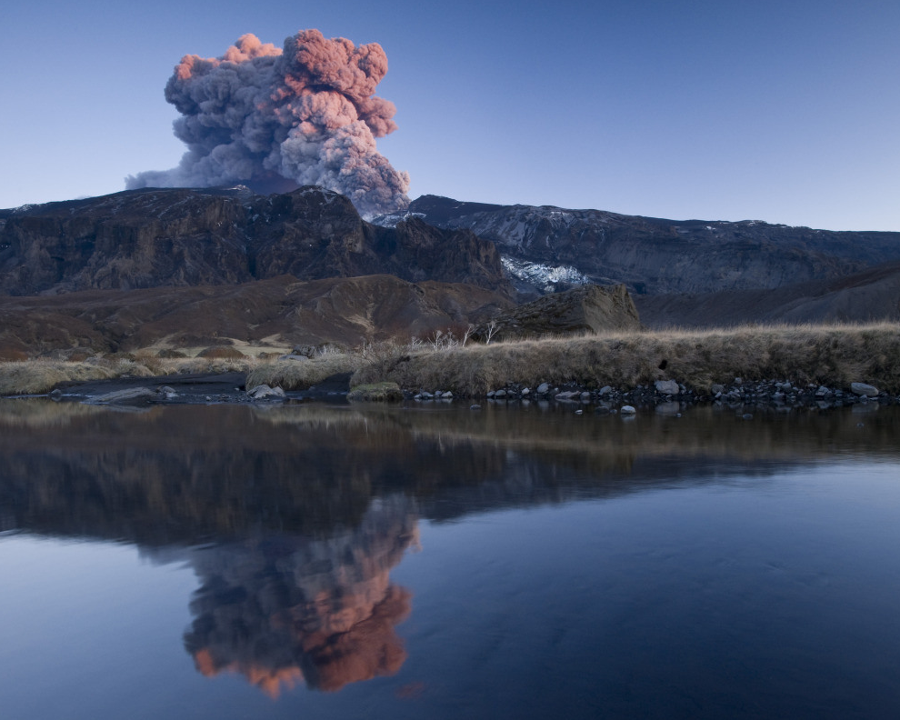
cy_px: 358
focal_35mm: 25
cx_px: 447
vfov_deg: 56.8
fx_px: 666
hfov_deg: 68.1
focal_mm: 22
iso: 800
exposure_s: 1
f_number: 16
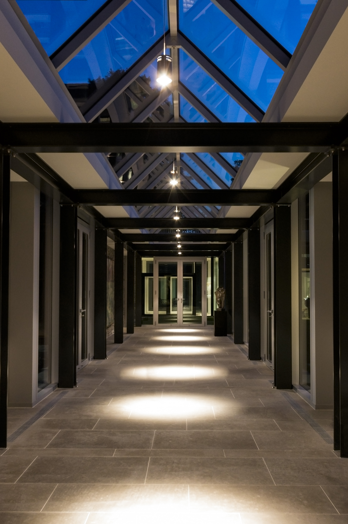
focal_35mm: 36
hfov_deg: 36.8
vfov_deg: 53.2
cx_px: 174
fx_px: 523
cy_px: 262
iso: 400
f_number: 9
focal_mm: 24
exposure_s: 1.6
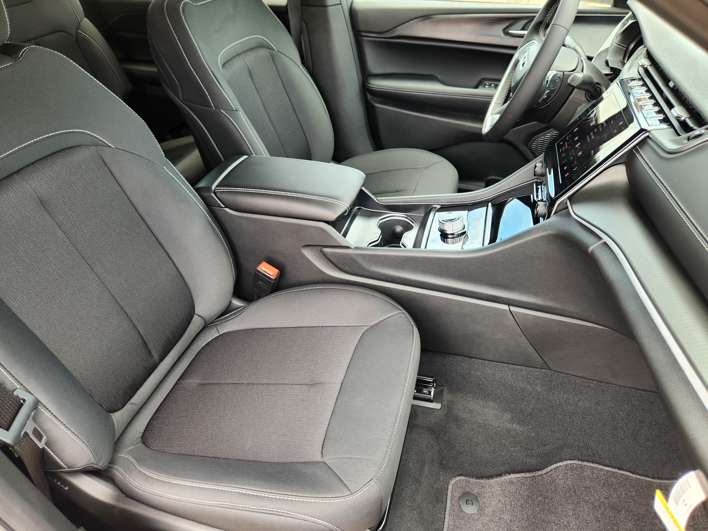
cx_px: 354
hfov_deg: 73.9
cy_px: 266
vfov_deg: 58.9
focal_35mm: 23
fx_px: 470
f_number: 1.8
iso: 80
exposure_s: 1/180
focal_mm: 5.4
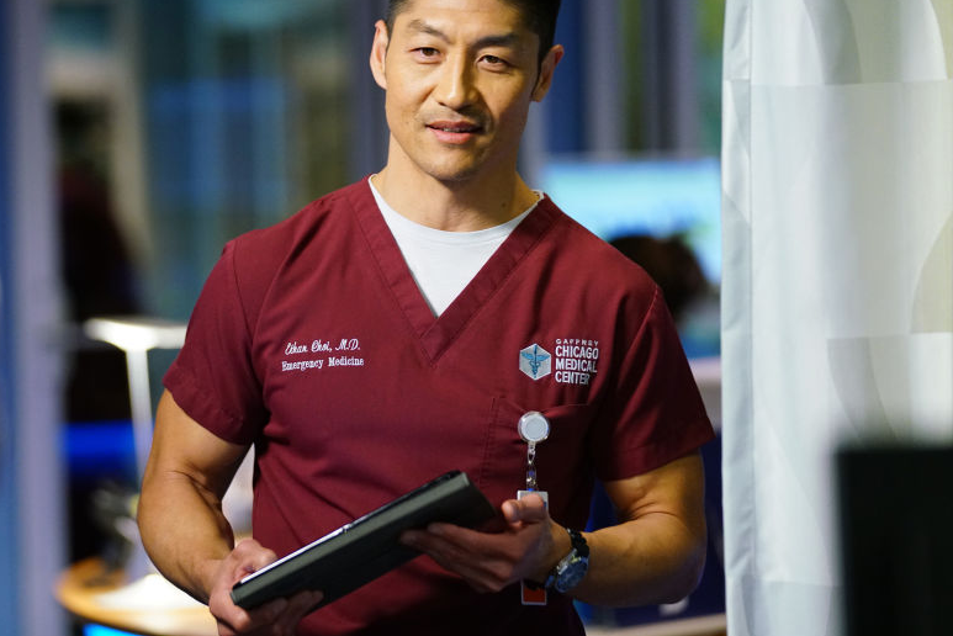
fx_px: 5190
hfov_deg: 10.5
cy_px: 306
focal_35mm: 196
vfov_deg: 7.0
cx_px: 361
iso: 3200
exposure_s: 1/200
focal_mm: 148
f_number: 2.8
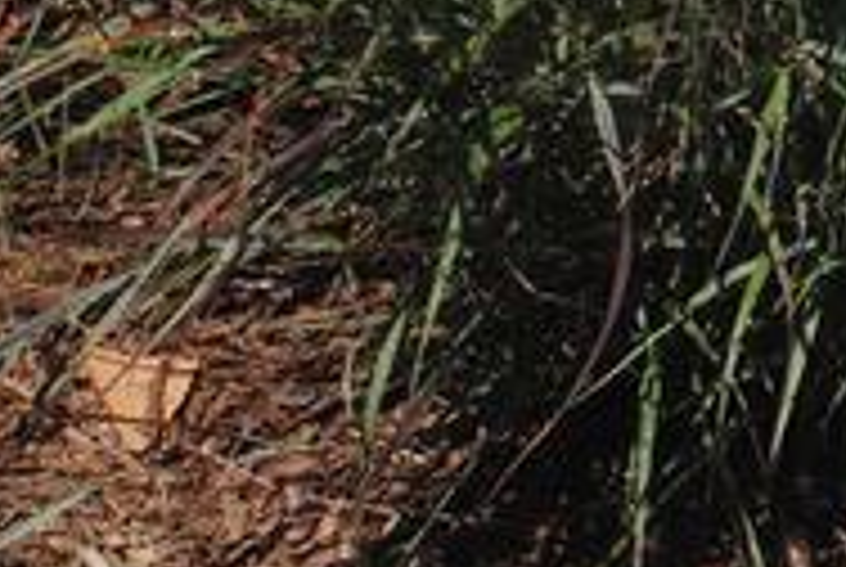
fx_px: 5249
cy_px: -547
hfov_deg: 9.0
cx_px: 1274
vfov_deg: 6.0
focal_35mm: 223
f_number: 8
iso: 100
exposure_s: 1/250
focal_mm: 28
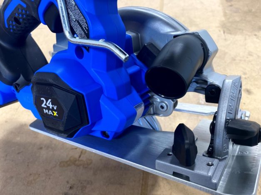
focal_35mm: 26
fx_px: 196
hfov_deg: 67.3
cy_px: 98
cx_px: 130
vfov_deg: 53.0
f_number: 1.8
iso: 100
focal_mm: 4.25
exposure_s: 1/120
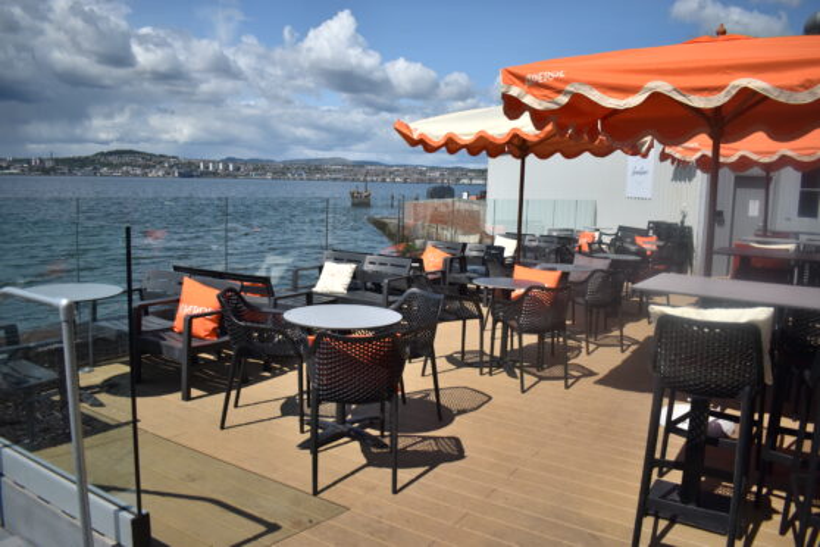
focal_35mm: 27
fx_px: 615
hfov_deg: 67.4
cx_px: 410
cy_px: 274
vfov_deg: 47.9
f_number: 3.5
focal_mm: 18
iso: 200
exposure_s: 1/4000
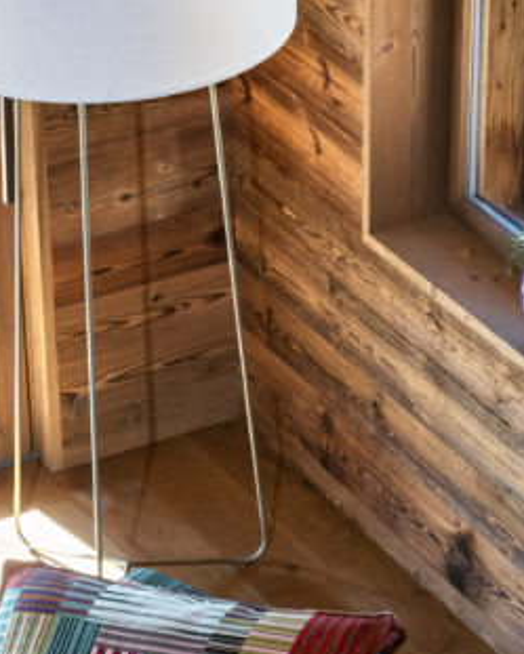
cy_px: 804
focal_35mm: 167
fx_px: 3236
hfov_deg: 9.2
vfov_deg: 11.3
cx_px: 124
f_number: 11
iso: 320
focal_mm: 36
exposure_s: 1/15
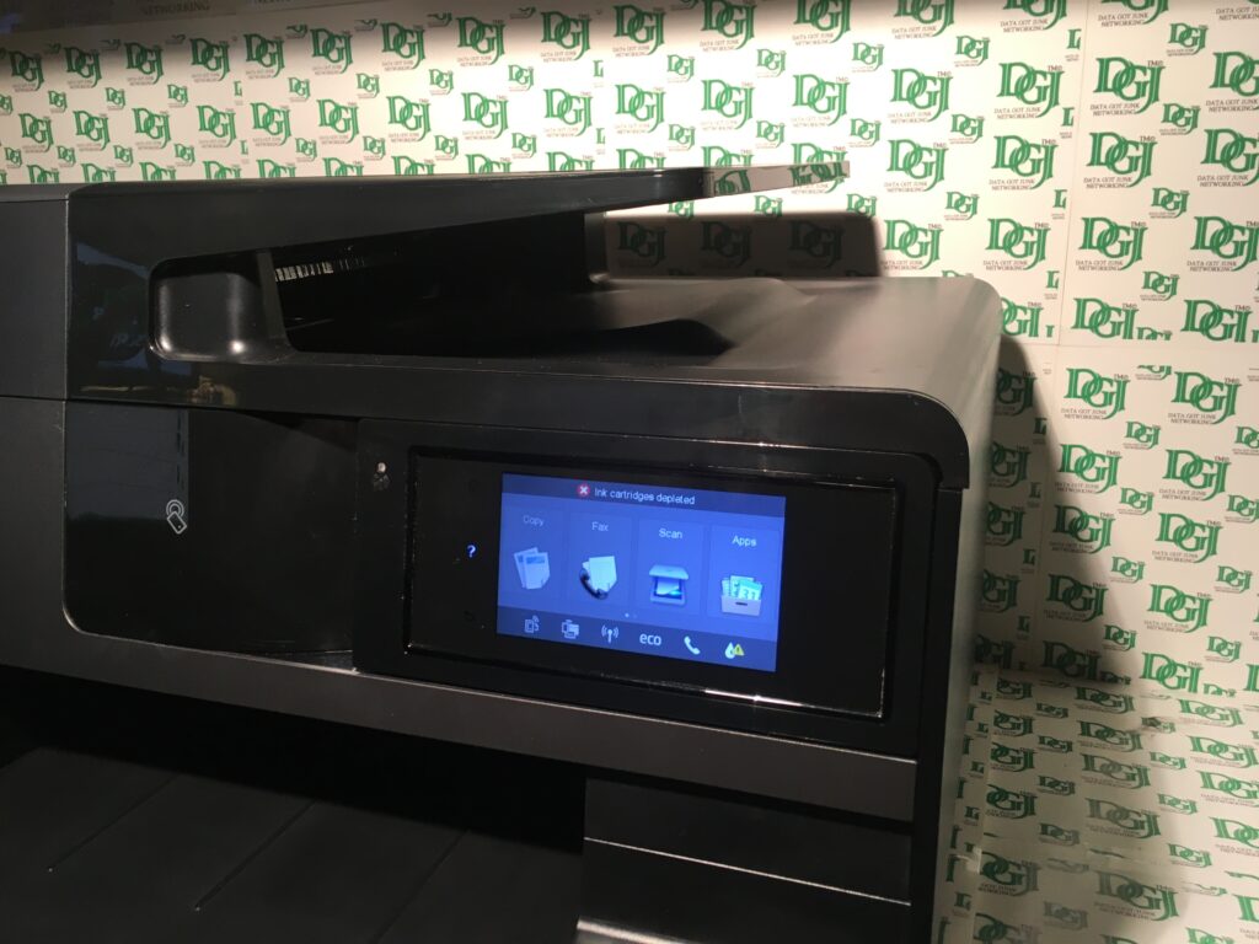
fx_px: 1055
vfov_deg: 48.2
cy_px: 472
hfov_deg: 61.7
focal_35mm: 29
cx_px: 630
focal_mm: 4.15
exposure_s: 1/30
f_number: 2.2
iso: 32
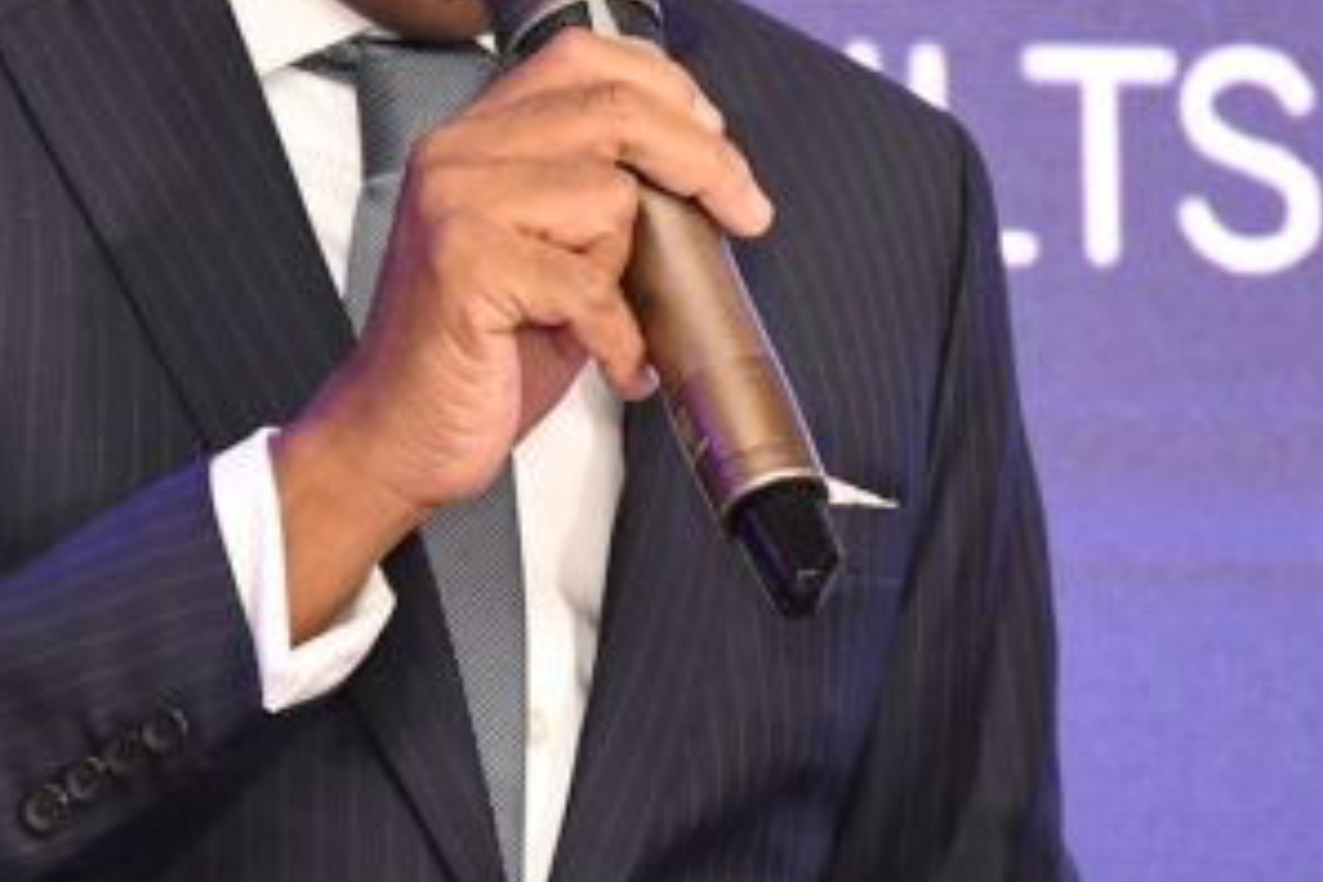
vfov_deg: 3.4
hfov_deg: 5.1
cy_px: 223
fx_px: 14919
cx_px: 508
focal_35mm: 406
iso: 3200
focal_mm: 105
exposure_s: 1/200
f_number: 6.3
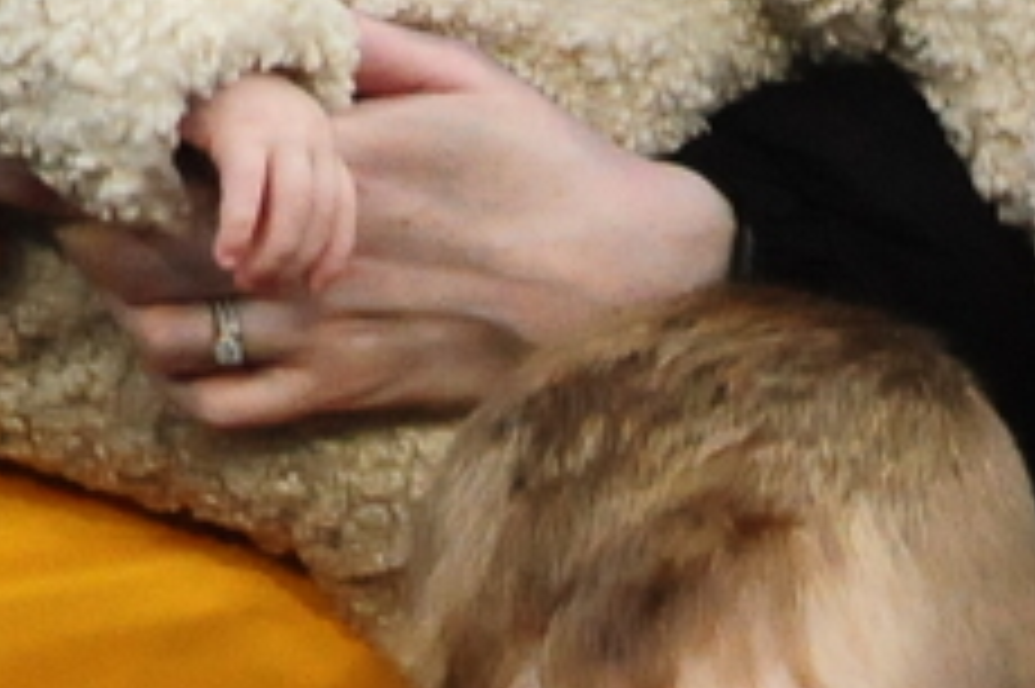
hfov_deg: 1.8
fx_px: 33670
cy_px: 953
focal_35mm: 1172
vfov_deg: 1.2
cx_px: 936
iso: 3200
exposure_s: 1/250
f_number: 8
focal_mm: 200
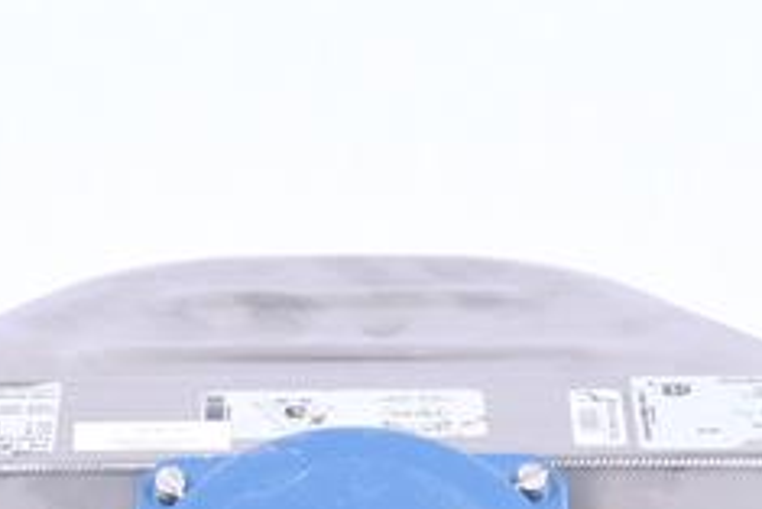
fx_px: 3410
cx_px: 350
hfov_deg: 12.8
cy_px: 584
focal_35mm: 161
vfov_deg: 8.5
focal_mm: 42
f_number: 11
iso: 100
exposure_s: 1/200
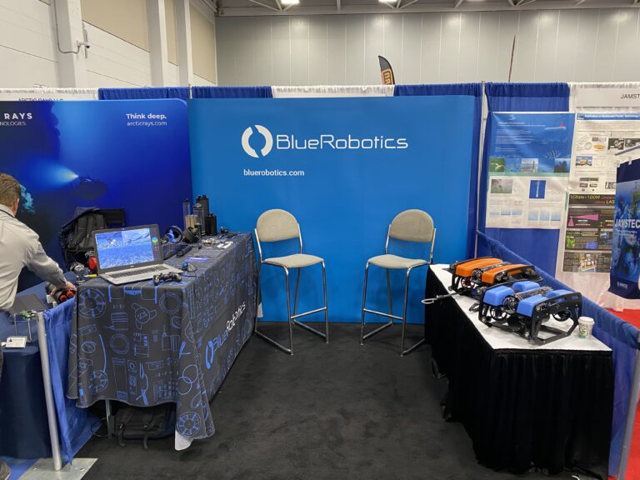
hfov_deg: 67.3
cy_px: 240
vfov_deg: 53.1
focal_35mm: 26
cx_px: 320
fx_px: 481
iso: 250
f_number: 1.8
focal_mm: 4.25
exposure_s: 1/60
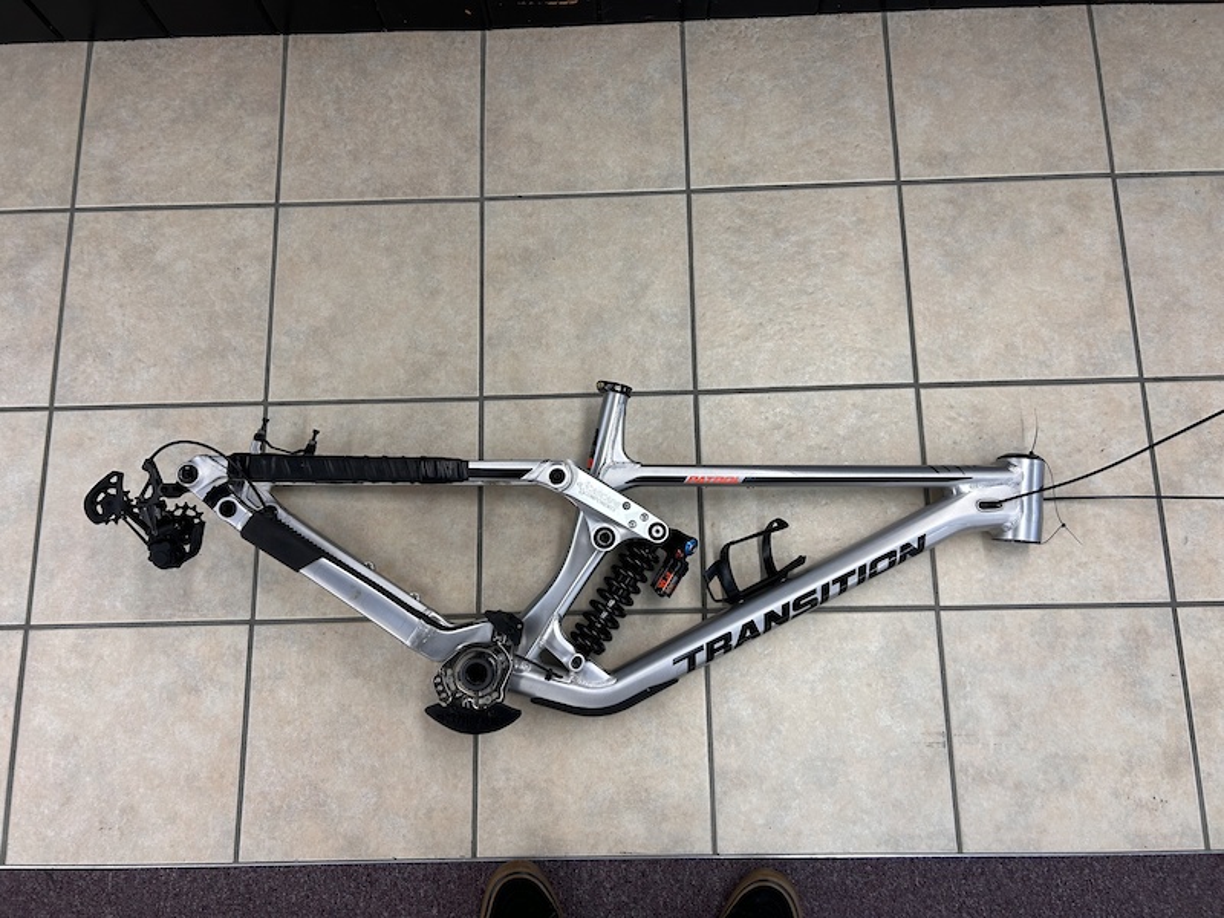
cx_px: 612
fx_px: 919
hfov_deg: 67.3
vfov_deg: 53.1
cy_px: 459
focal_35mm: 26
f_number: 1.5
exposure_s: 1/120
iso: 50
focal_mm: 5.7
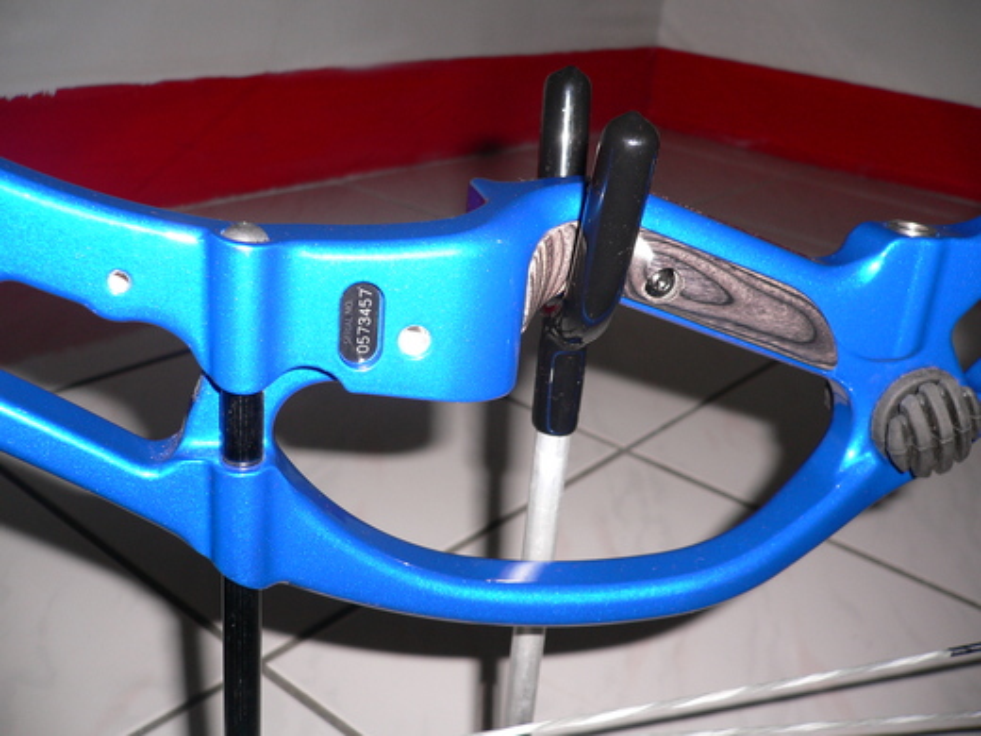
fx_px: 992
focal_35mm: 35
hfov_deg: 52.6
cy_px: 368
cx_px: 490
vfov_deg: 40.7
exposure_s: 1/60
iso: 80
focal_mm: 5.8
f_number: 2.8
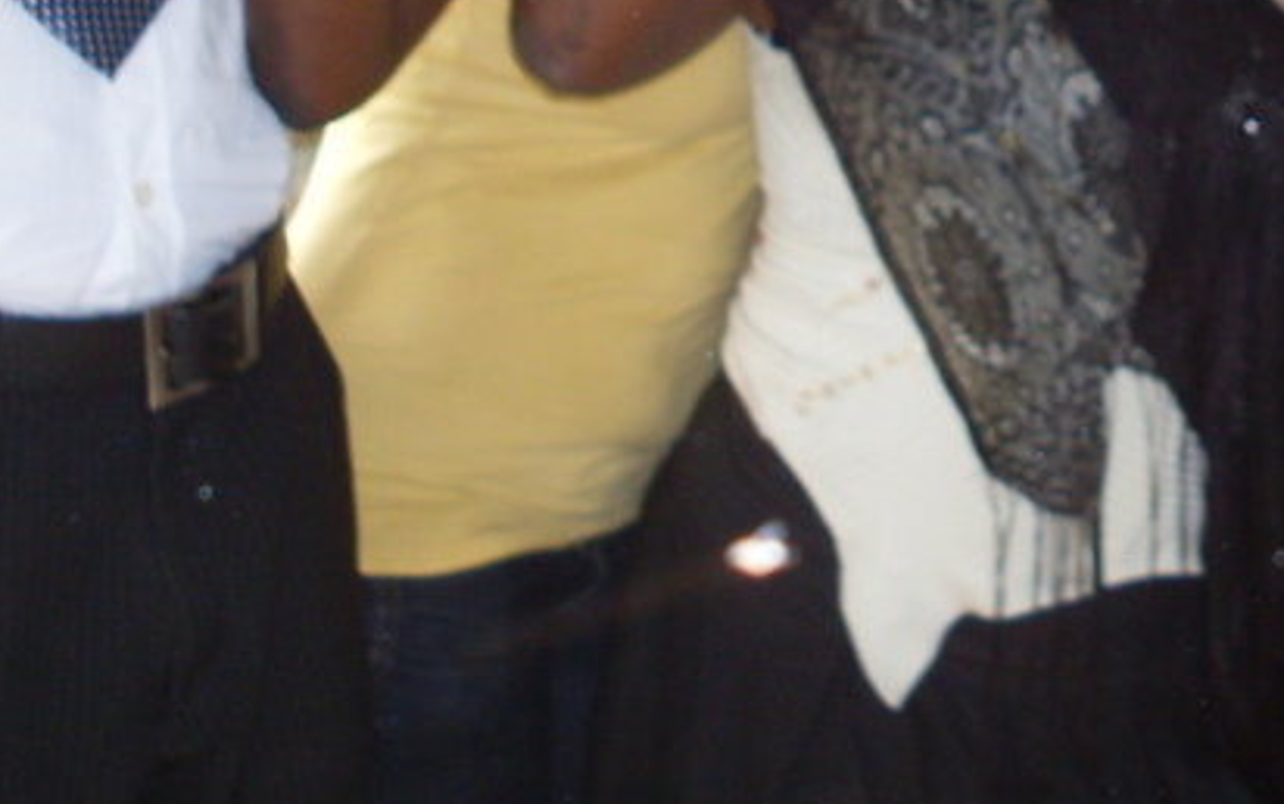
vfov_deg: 12.5
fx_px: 3501
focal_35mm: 100
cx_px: 1147
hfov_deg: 20.4
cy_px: -371
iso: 100
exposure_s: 1/45
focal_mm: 6.3
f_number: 2.8
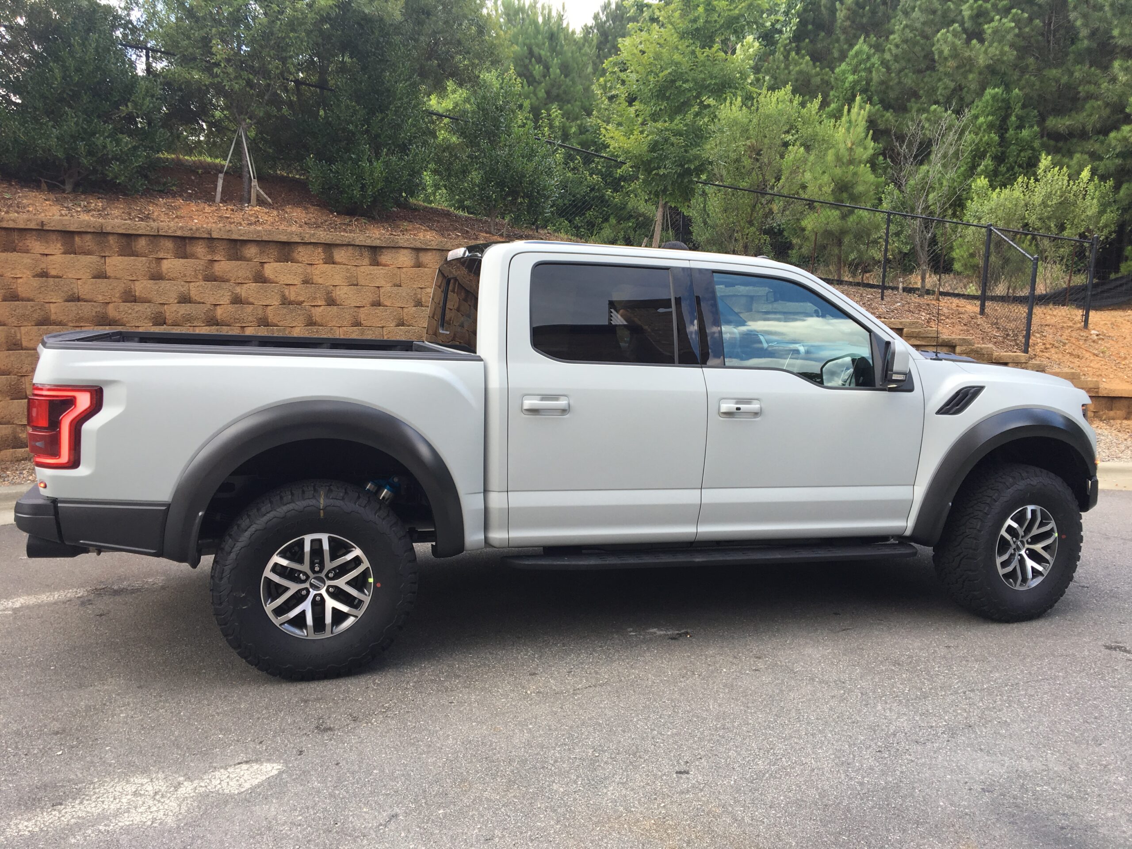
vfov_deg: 48.2
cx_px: 566
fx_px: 948
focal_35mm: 29
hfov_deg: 61.7
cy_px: 424
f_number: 2.2
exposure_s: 1/300
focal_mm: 4.15
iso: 25
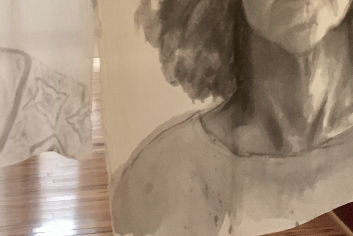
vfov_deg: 18.5
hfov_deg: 28.5
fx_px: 696
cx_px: 180
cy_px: -18
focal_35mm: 71
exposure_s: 1/30
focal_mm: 4.15
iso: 80
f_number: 2.2
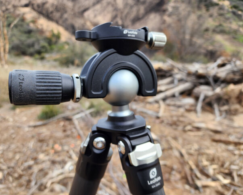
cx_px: 116
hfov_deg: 68.0
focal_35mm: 25
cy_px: 101
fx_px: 180
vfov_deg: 56.8
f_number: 1.8
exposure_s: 1/204
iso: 12
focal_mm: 6.4
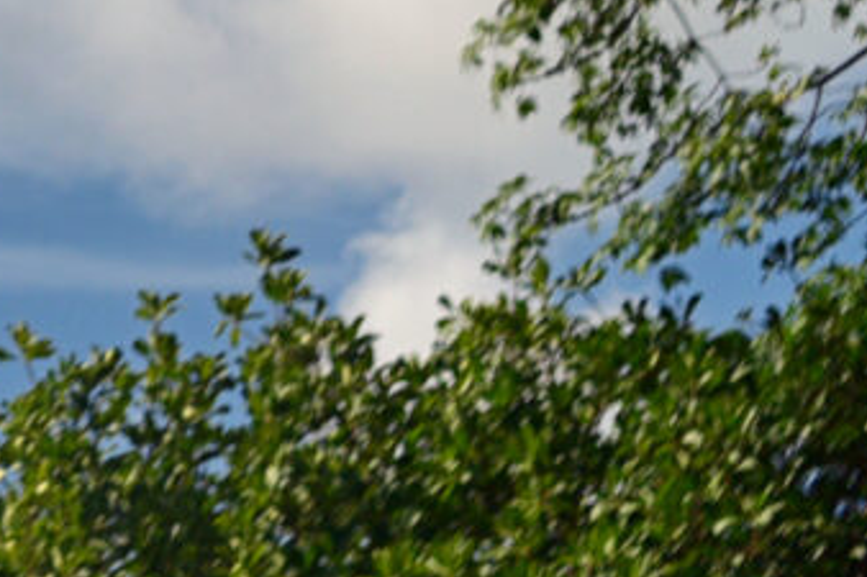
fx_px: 4381
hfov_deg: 9.9
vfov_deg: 6.9
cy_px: -1037
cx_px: -1229
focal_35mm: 182
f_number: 2.8
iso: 100
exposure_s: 1/8000
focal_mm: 24
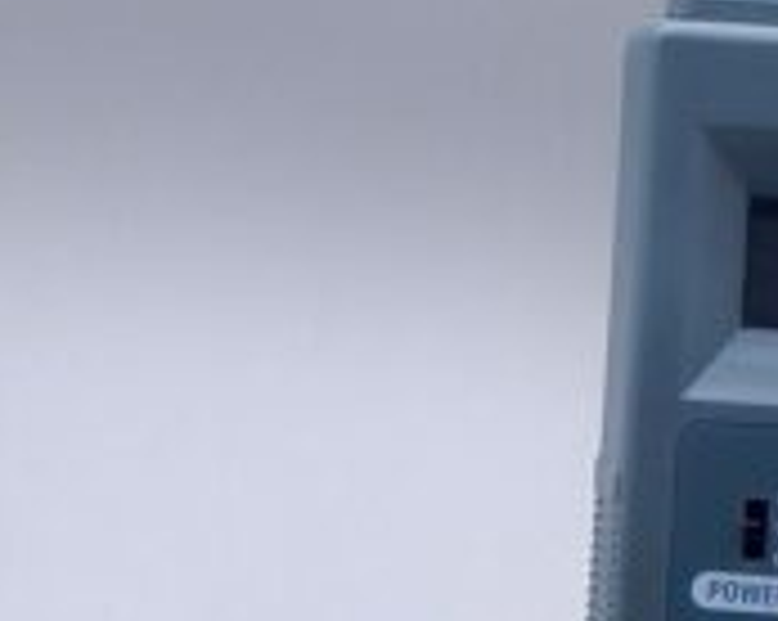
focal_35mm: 207
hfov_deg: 9.2
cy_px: 320
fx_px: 4761
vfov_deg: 7.5
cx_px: 913
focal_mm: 10.9
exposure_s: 1/160
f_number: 4
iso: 125
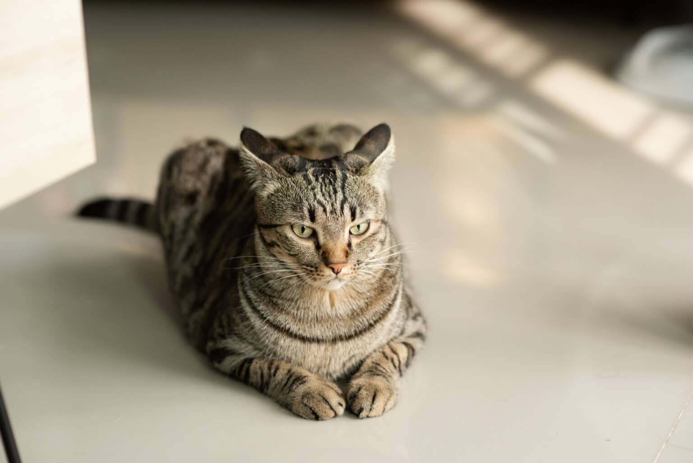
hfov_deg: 23.9
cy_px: 232
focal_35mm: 85
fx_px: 1637
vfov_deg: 16.1
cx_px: 346
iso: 800
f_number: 2.8
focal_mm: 85
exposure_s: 1/200
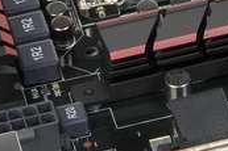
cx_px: 405
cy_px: -54
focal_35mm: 250
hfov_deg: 8.0
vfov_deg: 5.4
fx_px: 1582
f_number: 16
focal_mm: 32
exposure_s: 1/100
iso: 200
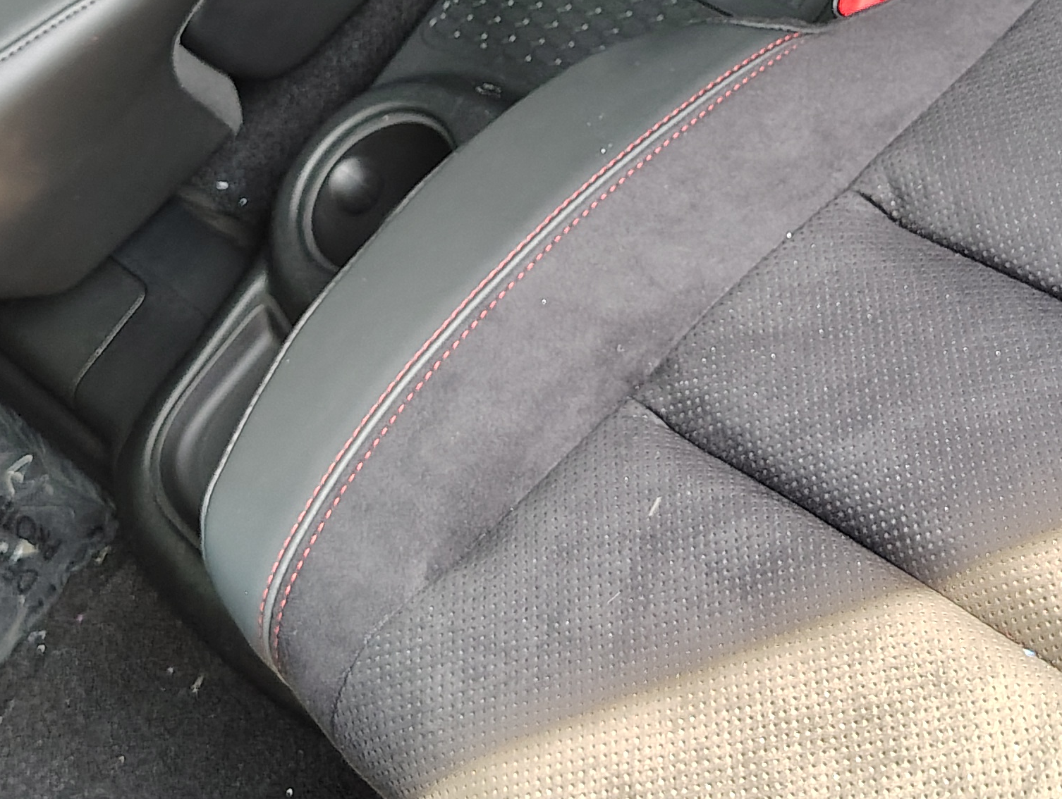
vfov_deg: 21.8
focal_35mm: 65
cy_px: -3
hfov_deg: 29.7
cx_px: 635
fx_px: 1997
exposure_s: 1/60
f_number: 1.8
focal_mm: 5.56
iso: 1425
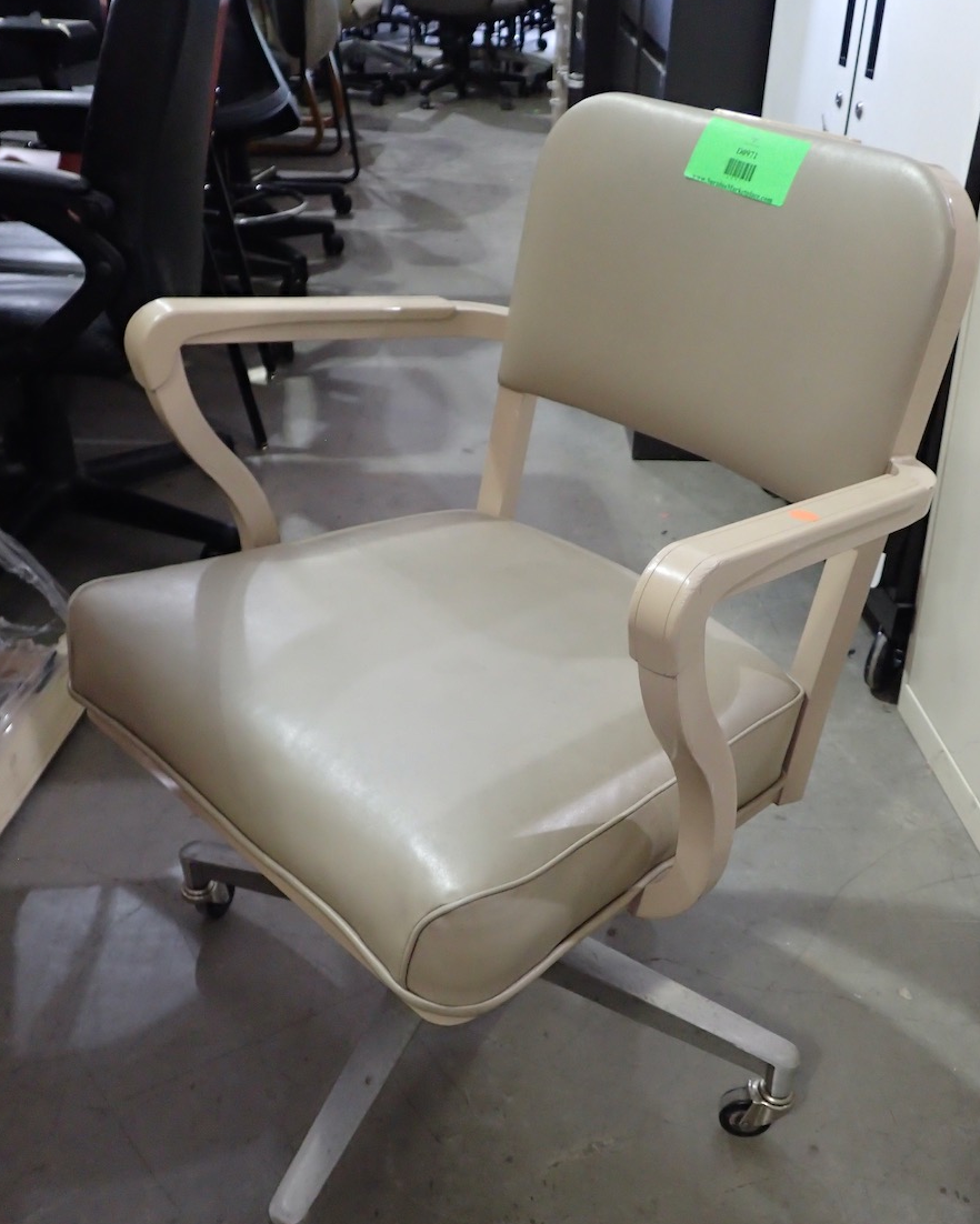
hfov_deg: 43.3
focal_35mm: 34
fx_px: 1232
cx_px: 520
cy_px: 690
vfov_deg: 52.7
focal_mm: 5.5
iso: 500
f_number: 2.3
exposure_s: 1/30
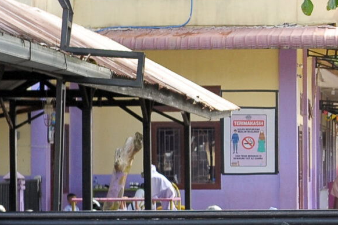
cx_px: 476
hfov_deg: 12.8
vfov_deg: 8.9
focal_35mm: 154
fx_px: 1446
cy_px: 103
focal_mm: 35
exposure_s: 1/2000
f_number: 2.8
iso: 1000
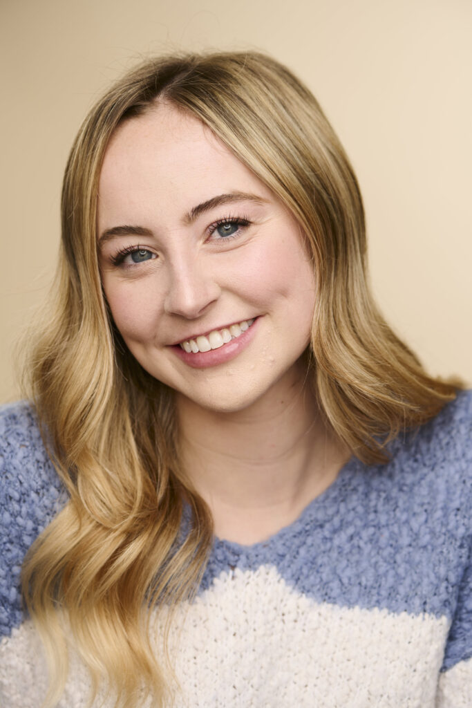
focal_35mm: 105
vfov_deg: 19.5
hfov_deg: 13.0
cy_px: 354
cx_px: 236
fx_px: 2064
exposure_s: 1/200
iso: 100
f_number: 4.5
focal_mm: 105
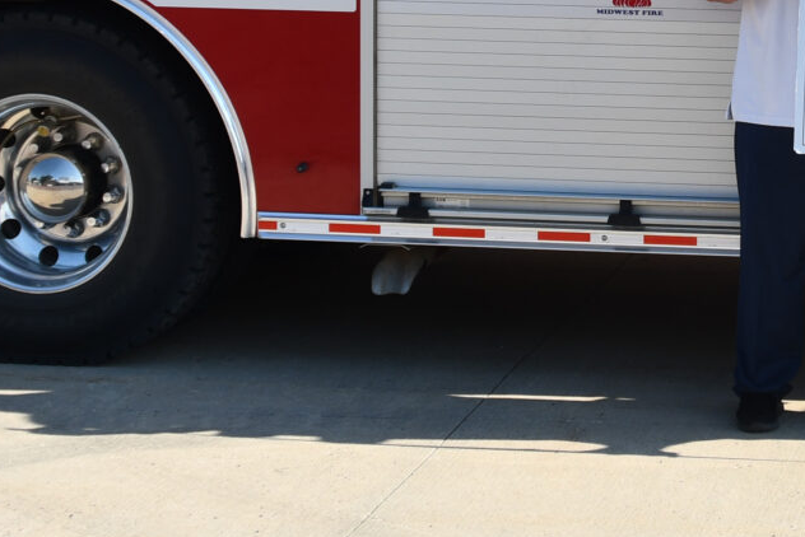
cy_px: -119
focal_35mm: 136
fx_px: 3042
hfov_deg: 14.6
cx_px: 951
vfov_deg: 9.9
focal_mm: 28
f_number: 8
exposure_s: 1/250
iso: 100
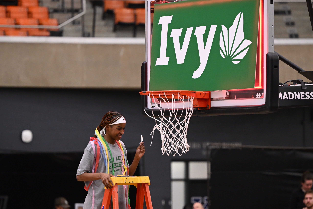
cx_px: 156
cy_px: 104
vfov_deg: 5.9
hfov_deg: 8.9
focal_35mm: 232
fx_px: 2017
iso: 3200
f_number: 2.8
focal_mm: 155
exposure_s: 1/800
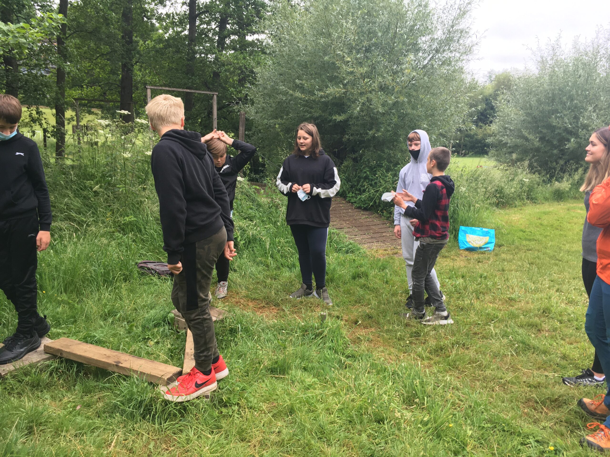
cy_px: 228
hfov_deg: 61.7
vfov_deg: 48.2
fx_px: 511
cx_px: 305
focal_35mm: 29
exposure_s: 1/100
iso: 32
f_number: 2.2
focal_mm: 4.15
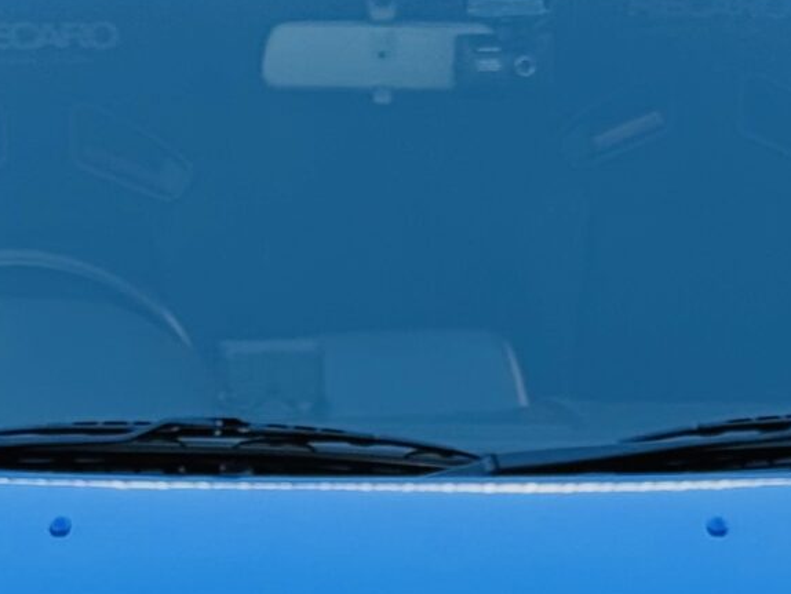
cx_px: 402
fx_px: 4892
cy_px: 954
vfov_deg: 6.8
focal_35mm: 214
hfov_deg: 9.2
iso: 64
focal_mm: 6.76
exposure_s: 1/475
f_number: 1.78
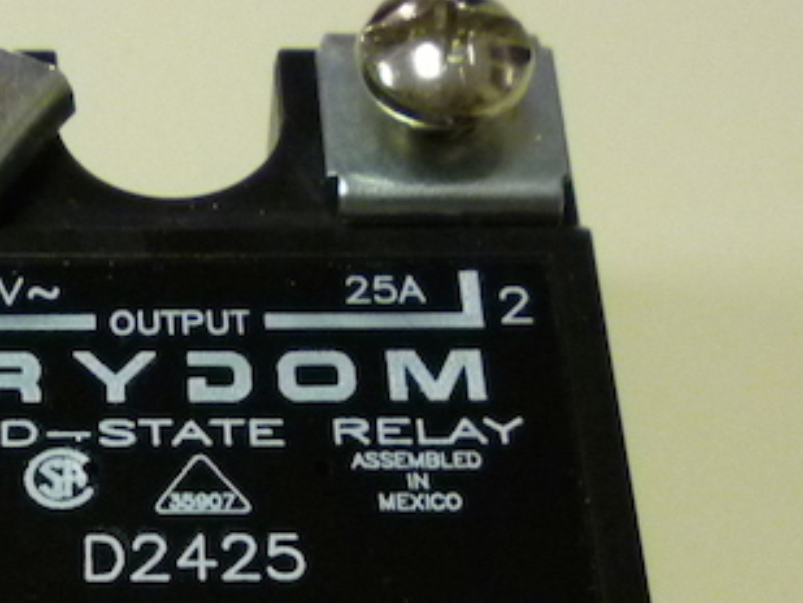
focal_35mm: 96
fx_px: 2228
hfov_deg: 20.2
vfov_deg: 15.2
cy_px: 572
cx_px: 148
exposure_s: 1/30
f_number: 3.3
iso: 400
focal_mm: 5.2
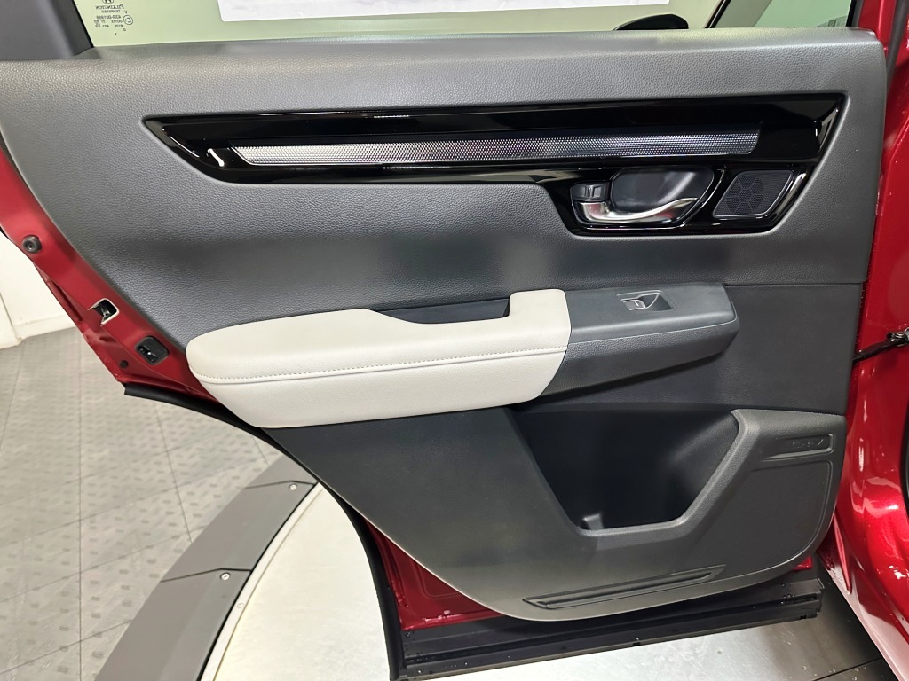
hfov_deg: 71.6
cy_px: 340
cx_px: 454
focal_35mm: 24
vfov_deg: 56.8
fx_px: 630
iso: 800
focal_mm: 6.86
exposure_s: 1/60
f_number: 1.78
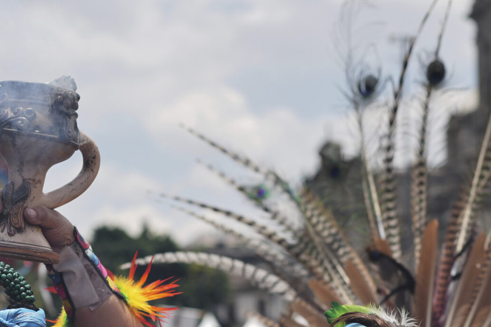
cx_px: 182
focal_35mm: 87
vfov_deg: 15.3
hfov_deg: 23.3
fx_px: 1187
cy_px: 373
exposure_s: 1/2000
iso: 50
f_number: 2
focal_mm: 35
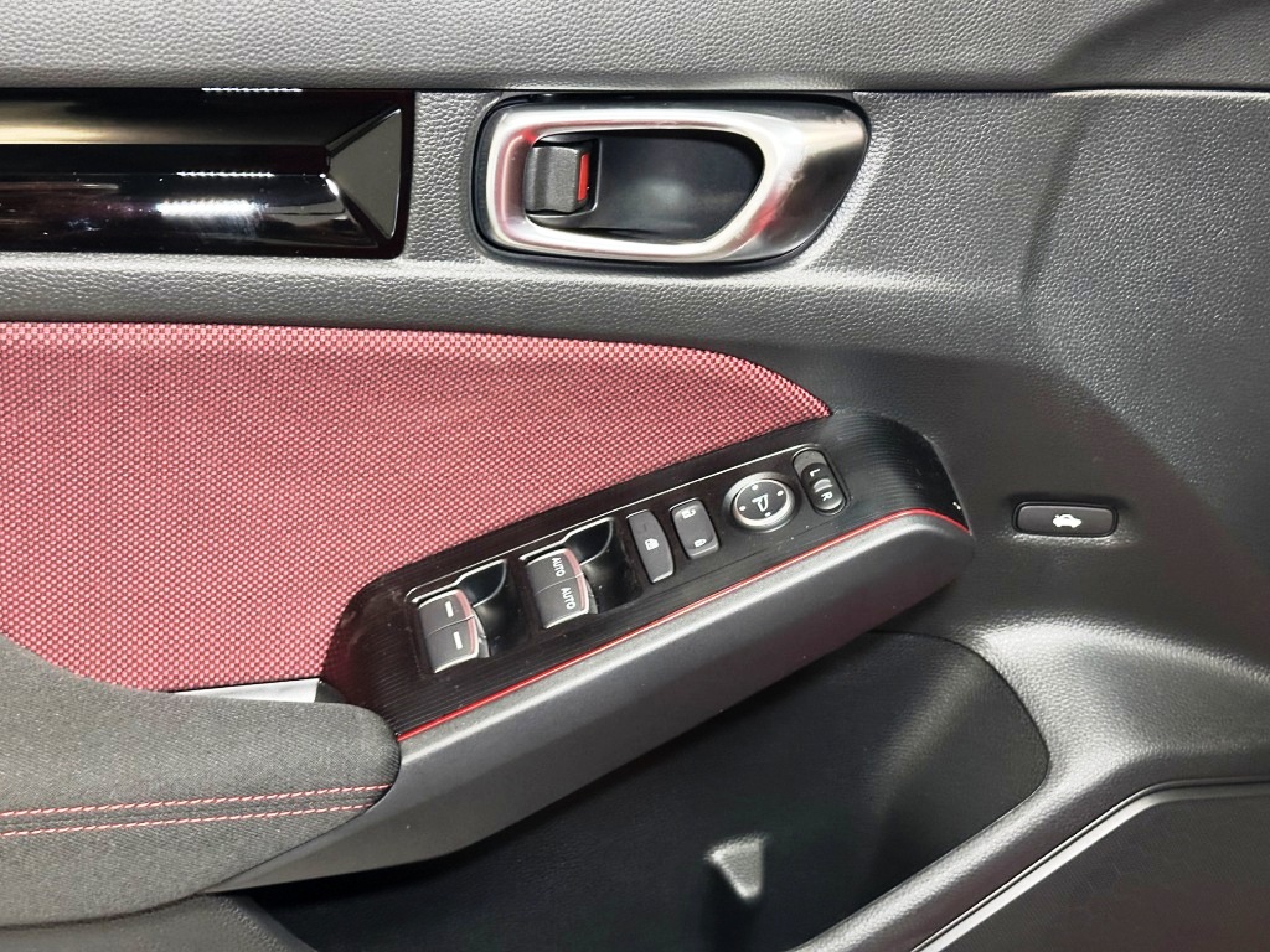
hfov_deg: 39.7
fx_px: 1761
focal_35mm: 48
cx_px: 635
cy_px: 476
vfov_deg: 30.3
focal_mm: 6.86
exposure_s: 1/30
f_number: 1.78
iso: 640
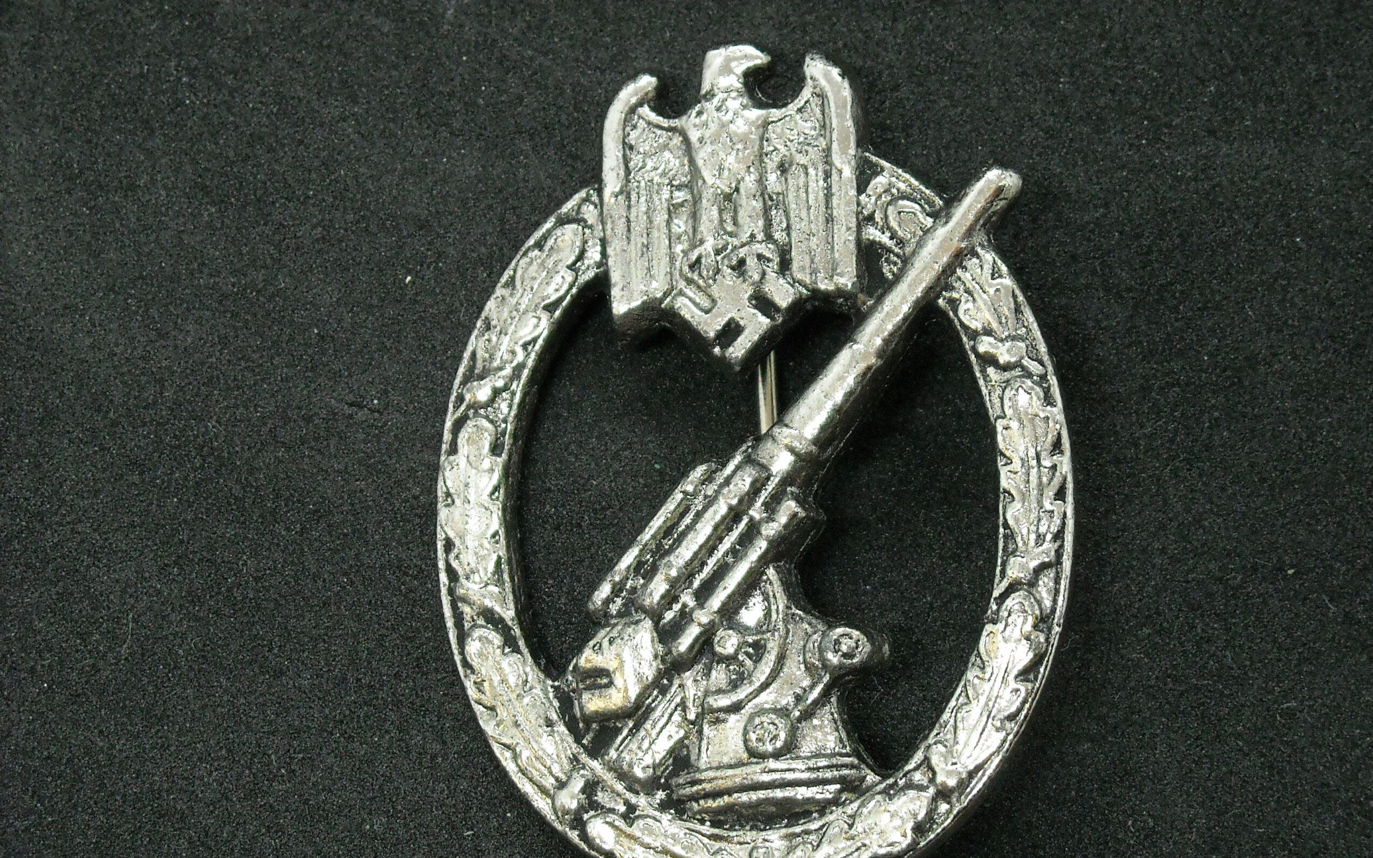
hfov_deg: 18.6
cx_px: 690
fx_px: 4191
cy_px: 517
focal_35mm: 112
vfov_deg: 11.7
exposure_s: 1/20
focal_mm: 17.1
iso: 400
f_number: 4.7
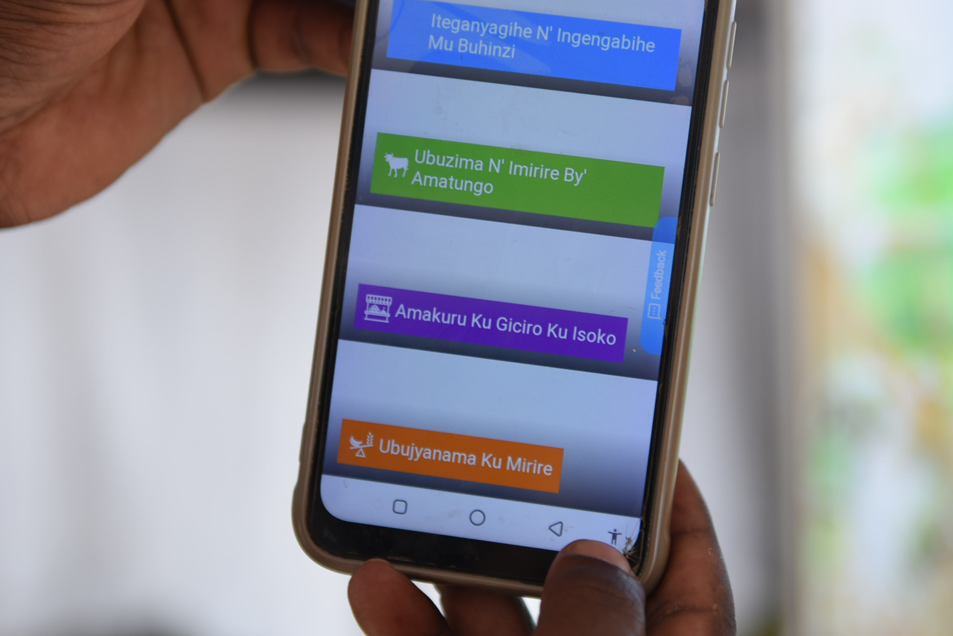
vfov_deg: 13.2
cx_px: 530
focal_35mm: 104
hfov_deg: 19.6
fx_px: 2754
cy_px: 256
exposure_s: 1/25
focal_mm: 56
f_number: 2.8
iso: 100
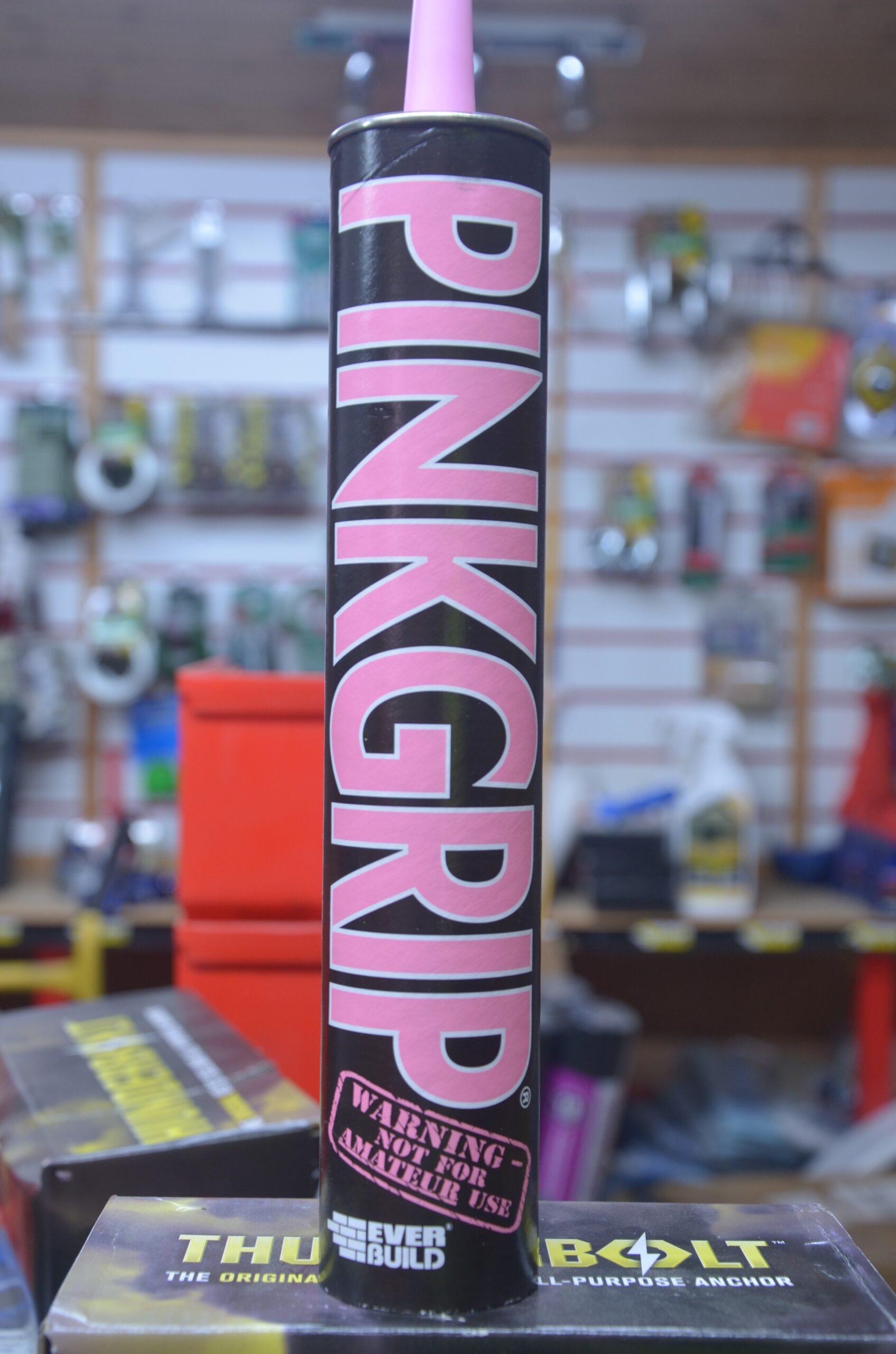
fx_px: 1913
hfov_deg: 26.4
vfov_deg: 39.0
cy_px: 677
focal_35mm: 51
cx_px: 448
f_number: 5
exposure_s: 1/25
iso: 320
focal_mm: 34
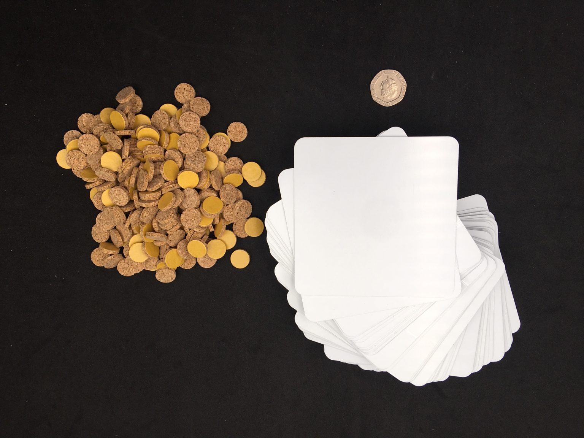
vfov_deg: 48.2
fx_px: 489
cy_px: 219
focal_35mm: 29
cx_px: 292
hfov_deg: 61.7
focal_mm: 4.15
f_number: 2.2
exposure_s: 1/109
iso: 25
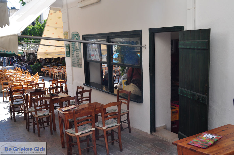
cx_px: 117
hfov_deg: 51.3
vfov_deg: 35.4
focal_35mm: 38
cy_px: 78
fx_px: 243
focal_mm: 25
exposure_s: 1/160
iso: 200
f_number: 9
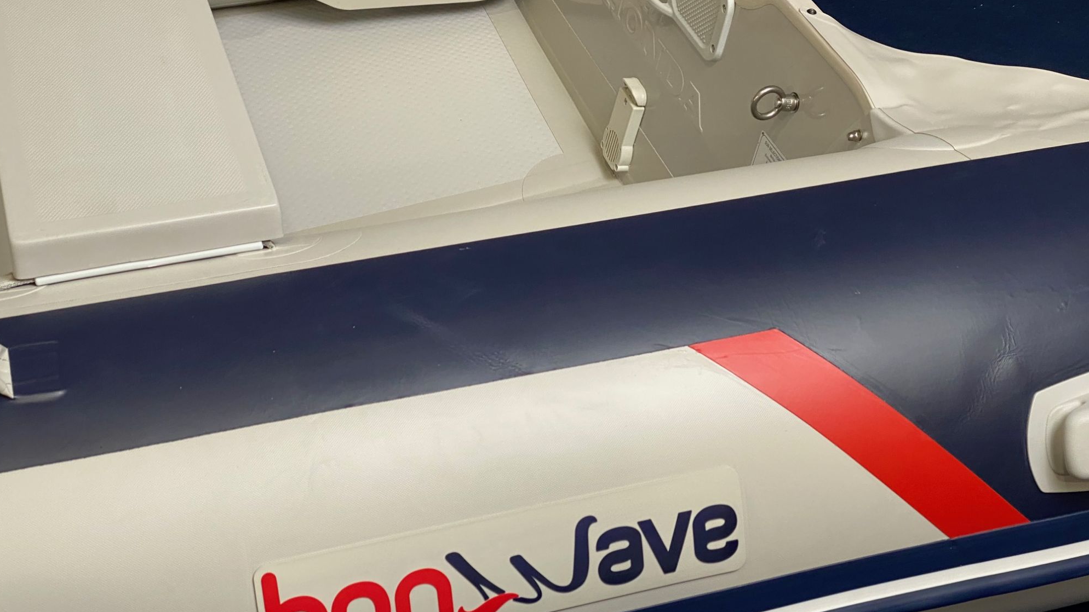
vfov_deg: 21.1
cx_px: 542
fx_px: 1646
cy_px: 285
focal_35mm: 57
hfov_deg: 36.6
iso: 80
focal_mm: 6
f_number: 2
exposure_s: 1/100
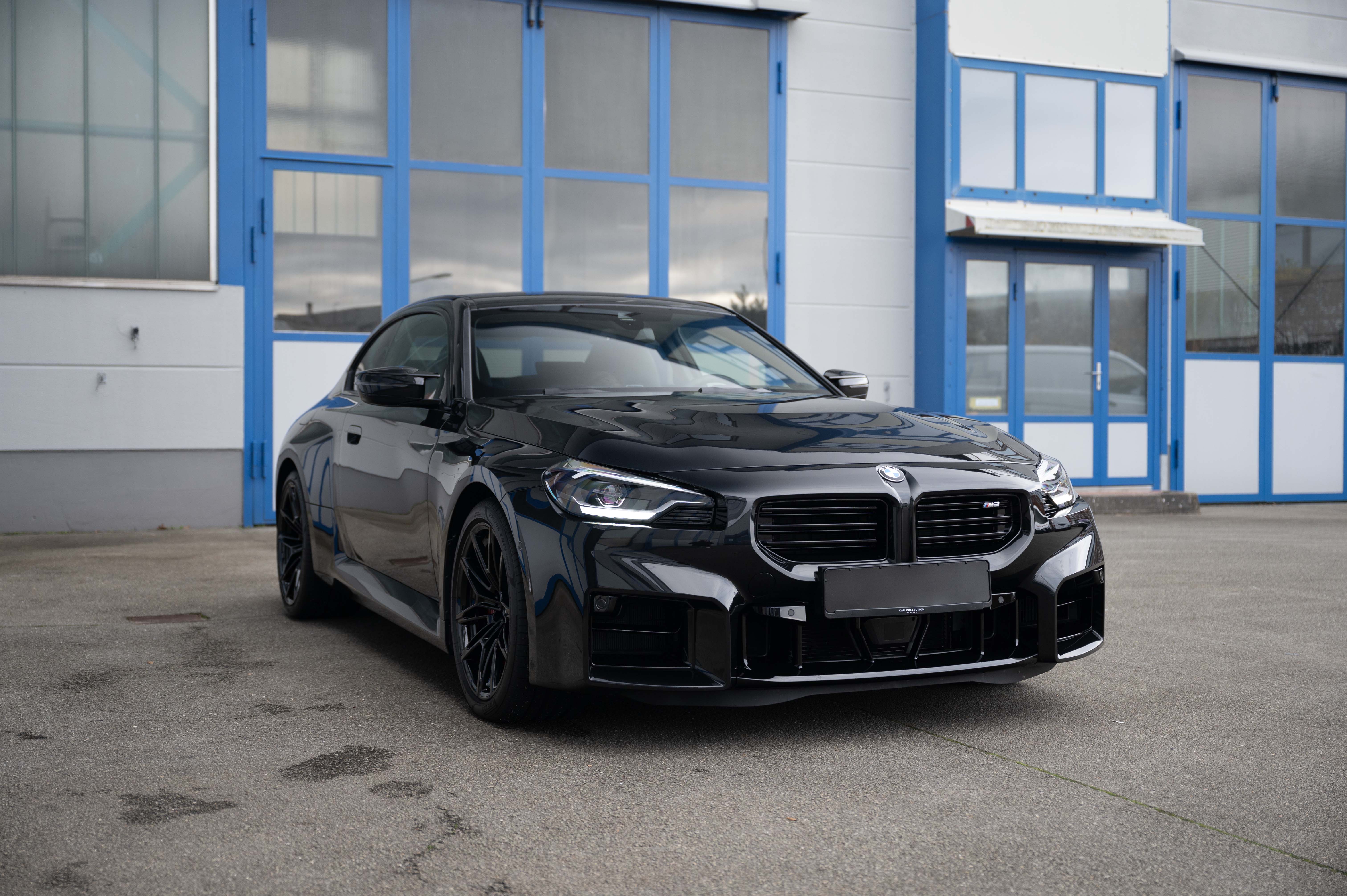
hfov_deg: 46.4
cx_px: 674
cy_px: 448
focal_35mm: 42
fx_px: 1570
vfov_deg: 31.9
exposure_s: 1/125
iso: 500
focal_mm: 42
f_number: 2.8
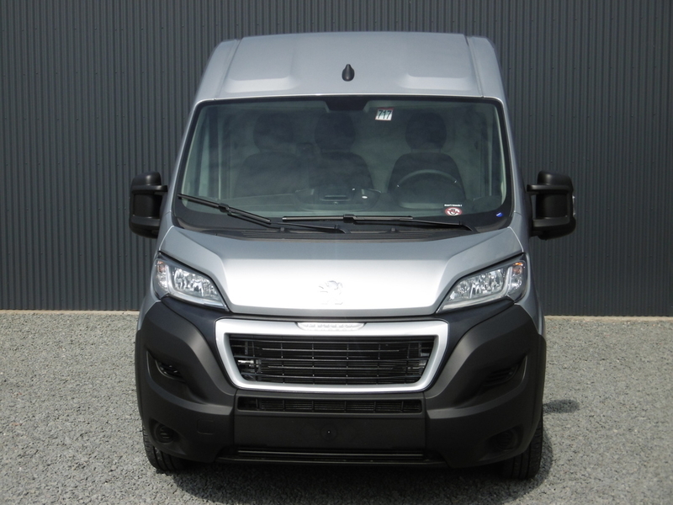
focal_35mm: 51
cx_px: 336
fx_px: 992
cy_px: 252
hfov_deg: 37.5
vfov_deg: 28.6
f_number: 10.1
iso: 100
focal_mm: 9.2
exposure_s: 1/250
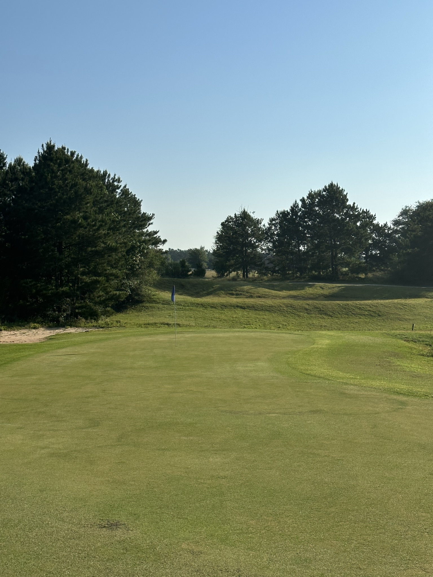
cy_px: 288
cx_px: 216
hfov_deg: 30.3
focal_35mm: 48
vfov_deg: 39.7
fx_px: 801
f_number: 1.78
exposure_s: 1/7634
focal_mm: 6.86
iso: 64
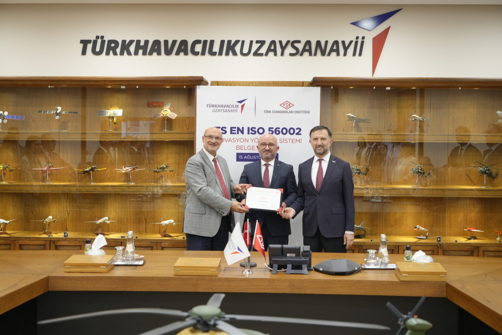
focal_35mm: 45
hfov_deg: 43.6
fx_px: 627
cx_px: 251
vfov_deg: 29.9
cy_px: 168
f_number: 4
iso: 1000
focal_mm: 45
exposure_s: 1/80
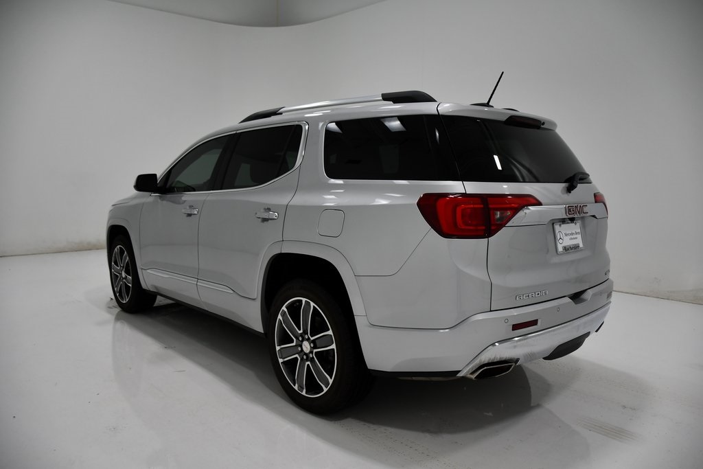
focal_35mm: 27
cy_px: 234
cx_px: 352
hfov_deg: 67.4
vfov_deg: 47.9
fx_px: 527
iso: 500
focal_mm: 18
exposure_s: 1/250
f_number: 3.5
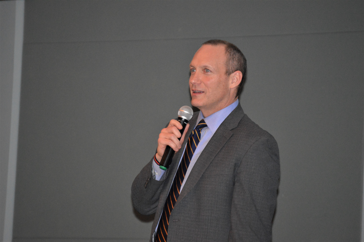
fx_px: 3031
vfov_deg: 4.6
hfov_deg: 6.9
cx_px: 182
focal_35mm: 300
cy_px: 121
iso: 3200
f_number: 5.6
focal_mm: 200
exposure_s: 1/60
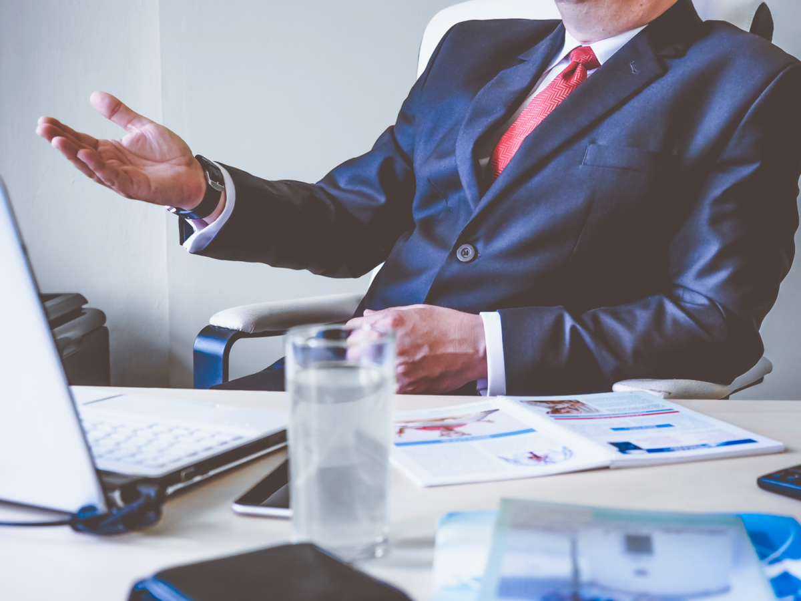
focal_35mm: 50
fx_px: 1157
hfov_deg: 38.2
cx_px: 400
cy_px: 300
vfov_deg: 29.1
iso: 1250
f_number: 2.8
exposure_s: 1/60
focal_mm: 25
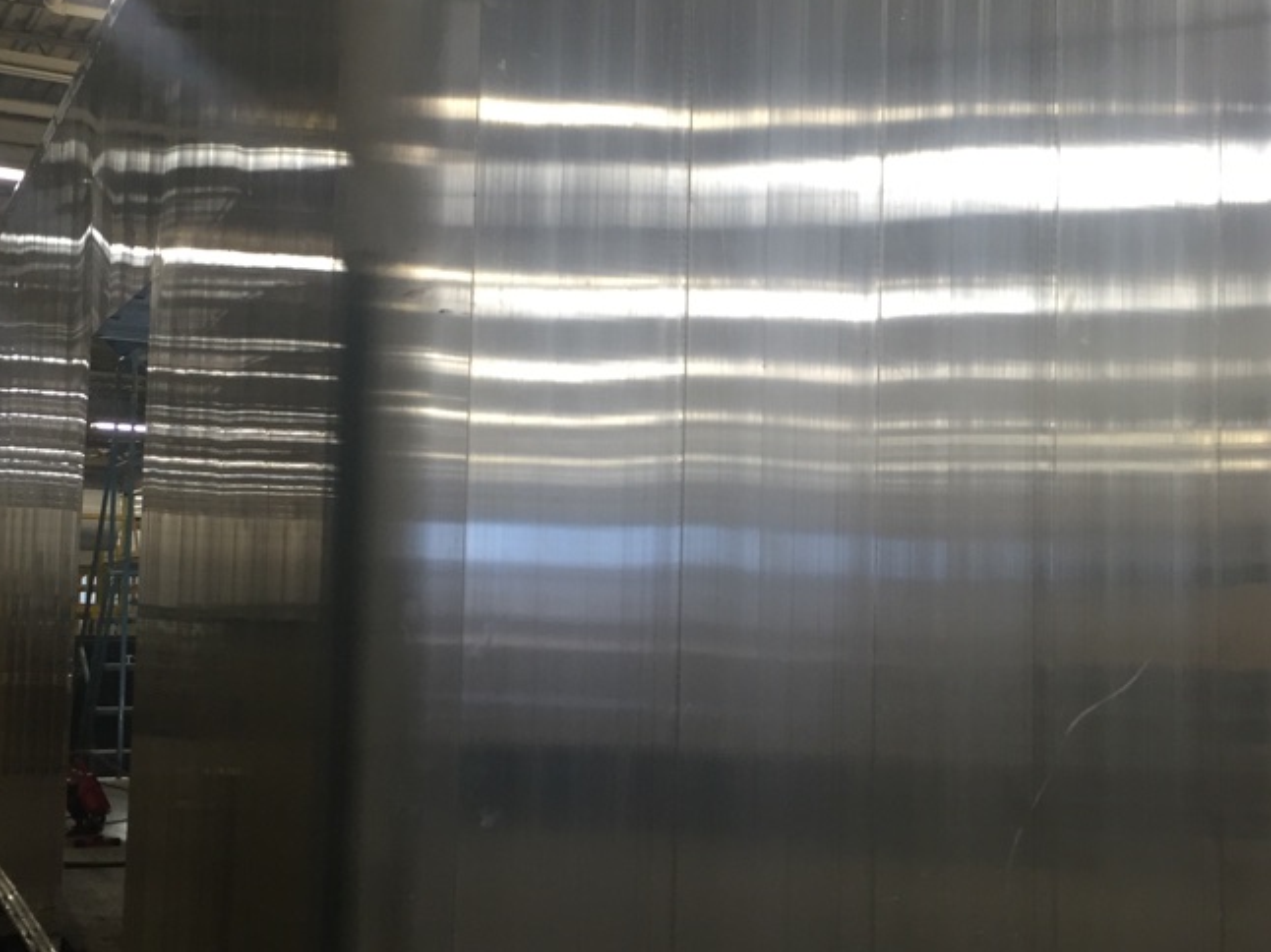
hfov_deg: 41.2
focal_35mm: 46
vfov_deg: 31.5
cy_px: 480
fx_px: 1688
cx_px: 559
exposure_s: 1/30
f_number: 2.2
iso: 40
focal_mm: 4.15
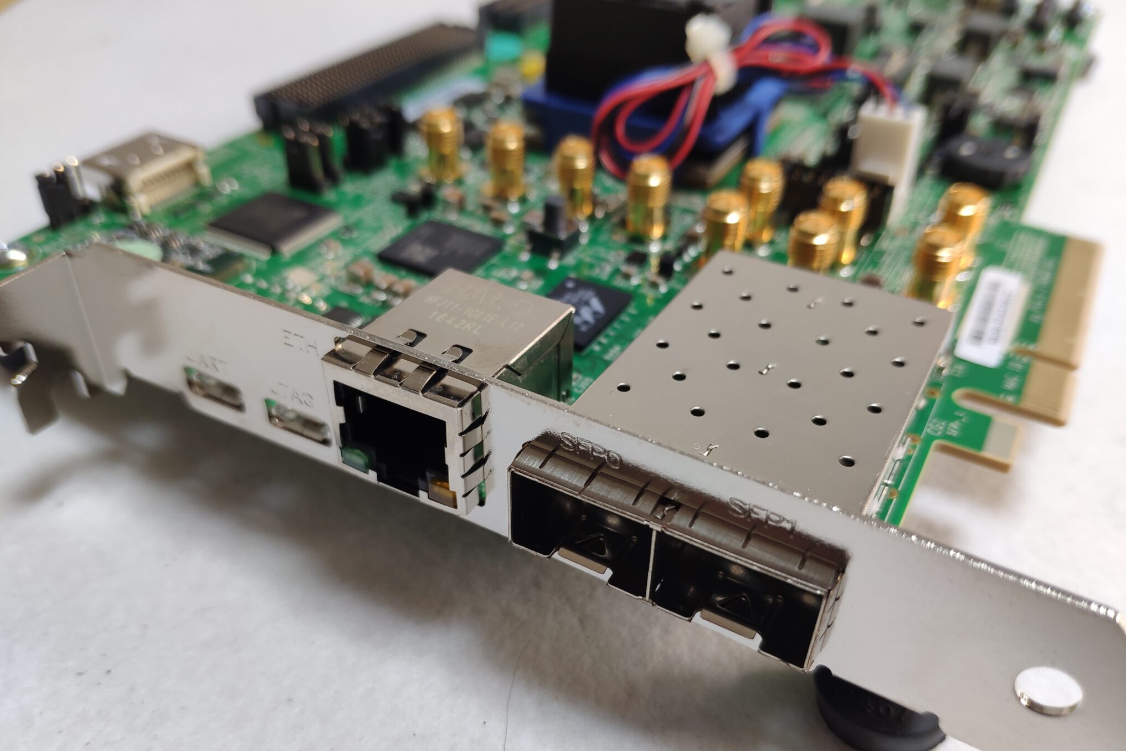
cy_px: 415
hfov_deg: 78.6
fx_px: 688
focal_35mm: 22
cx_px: 563
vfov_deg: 57.1
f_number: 1.8
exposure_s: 1/50
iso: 231
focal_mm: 4.22
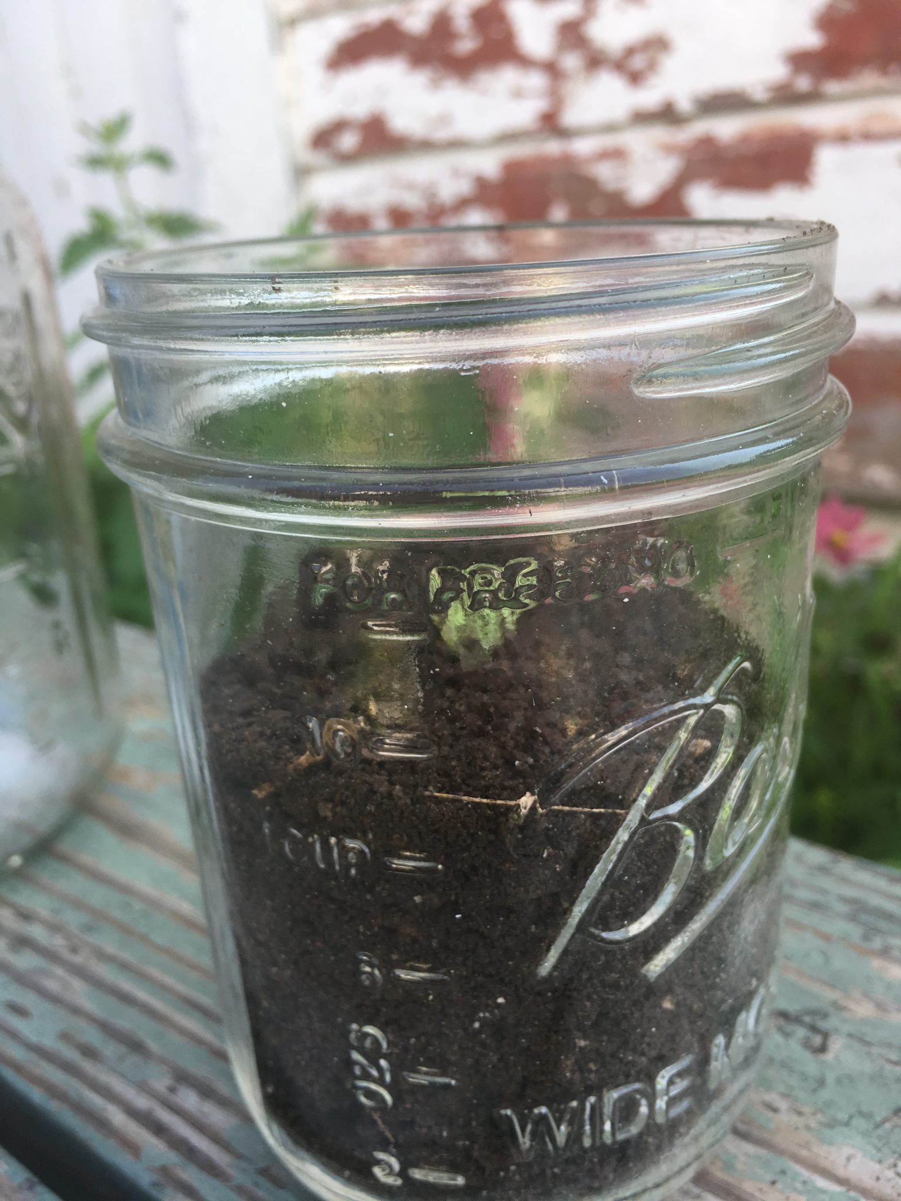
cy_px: 600
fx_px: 1006
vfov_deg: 61.7
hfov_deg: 48.2
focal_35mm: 29
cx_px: 450
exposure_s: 1/187
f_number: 2.2
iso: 25
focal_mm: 4.15
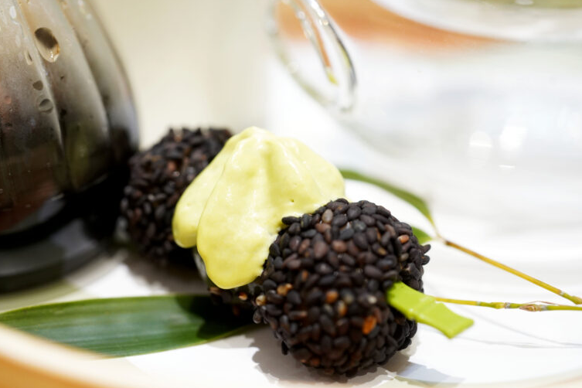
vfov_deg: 26.5
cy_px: 195
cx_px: 288
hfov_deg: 38.9
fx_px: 824
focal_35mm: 51
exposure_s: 1/250
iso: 2500
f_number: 4
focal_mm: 50
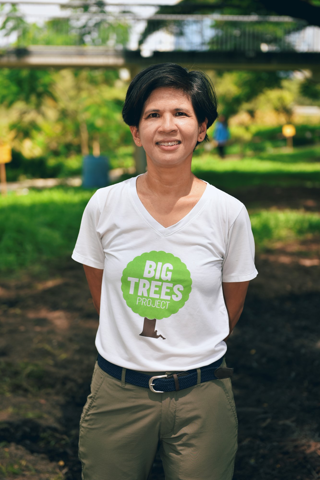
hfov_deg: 19.5
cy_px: 240
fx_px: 933
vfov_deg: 28.8
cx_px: 160
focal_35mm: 70
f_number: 4
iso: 100
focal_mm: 70
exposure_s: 1/400
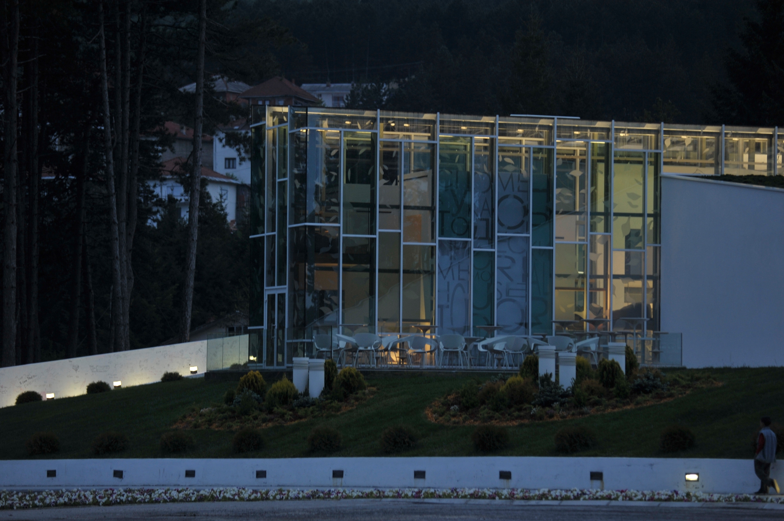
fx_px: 2938
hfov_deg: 15.2
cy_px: 260
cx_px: 392
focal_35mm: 135
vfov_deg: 10.1
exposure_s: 1/80
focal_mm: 135
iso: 400
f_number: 3.2
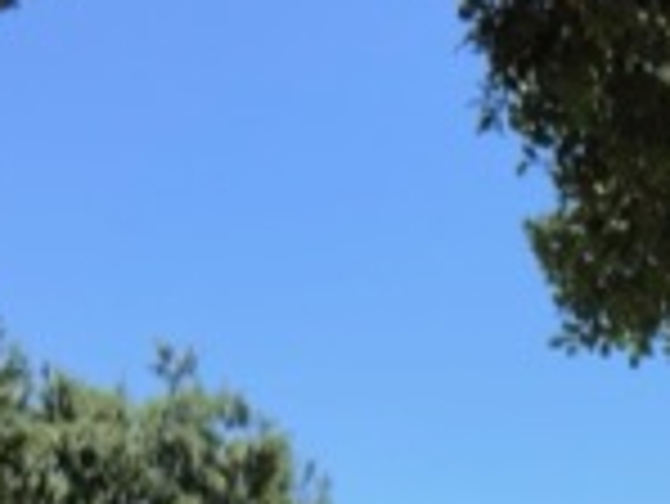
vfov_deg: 13.7
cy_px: 711
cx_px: 661
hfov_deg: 18.6
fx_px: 1995
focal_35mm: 103
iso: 20
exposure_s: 1/359
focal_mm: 2.87
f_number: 2.2
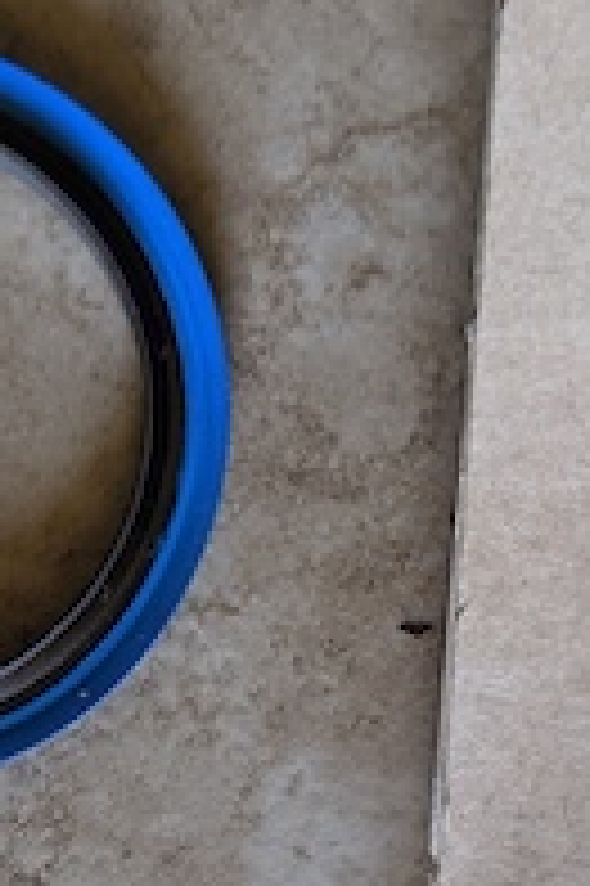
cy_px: 1255
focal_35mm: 114
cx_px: 176
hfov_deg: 12.0
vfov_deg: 16.6
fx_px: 2807
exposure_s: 1/40
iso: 65
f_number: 1.8
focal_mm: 4.44
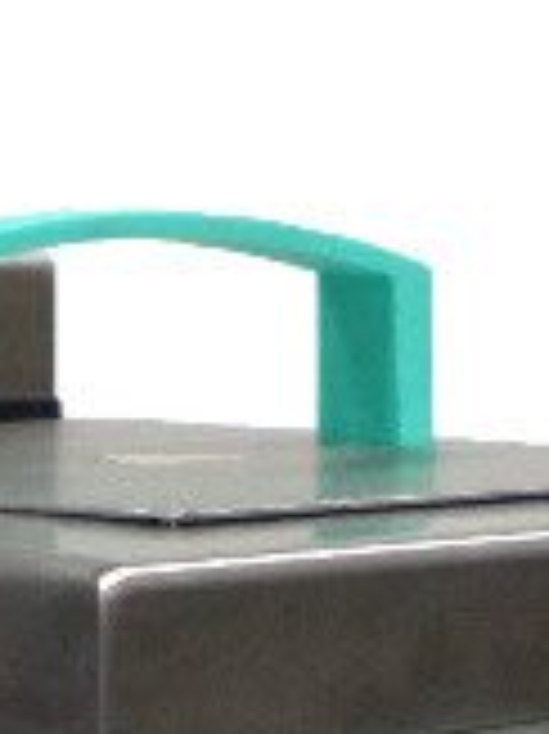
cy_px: 1211
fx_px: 3113
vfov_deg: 12.5
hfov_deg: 10.0
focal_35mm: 147
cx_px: 22
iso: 160
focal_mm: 4.5
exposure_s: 1/30
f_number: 2.5
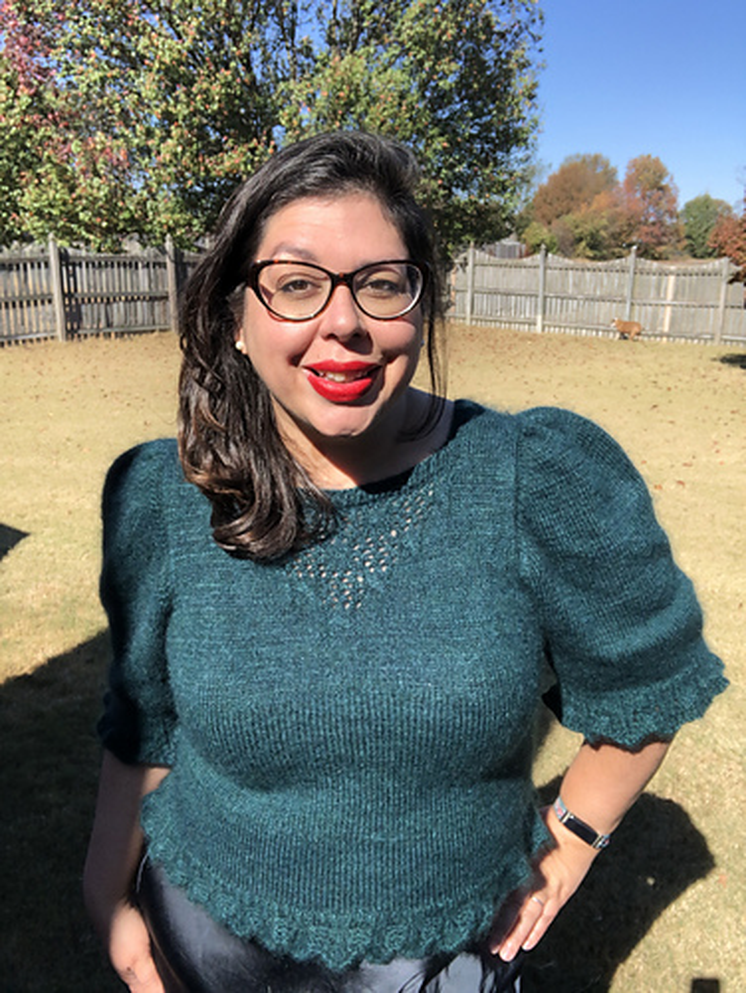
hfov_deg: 44.2
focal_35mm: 32
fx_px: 918
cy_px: 496
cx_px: 373
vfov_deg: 56.8
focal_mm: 2.87
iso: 20
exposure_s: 1/1011
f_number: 2.2
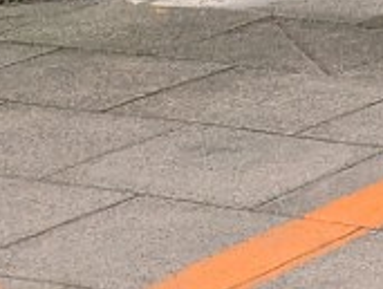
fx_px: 1863
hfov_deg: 9.0
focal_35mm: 168
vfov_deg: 7.6
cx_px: 1218
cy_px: -636
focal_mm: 6.81
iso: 45
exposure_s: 1/2833
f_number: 1.85
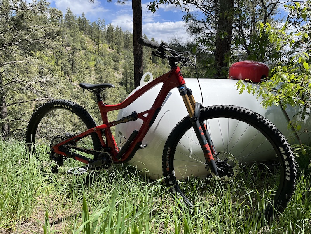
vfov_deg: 53.1
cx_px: 156
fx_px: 234
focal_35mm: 26
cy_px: 117
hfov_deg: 67.3
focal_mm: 5.1
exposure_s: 1/1776
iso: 50
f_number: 1.6
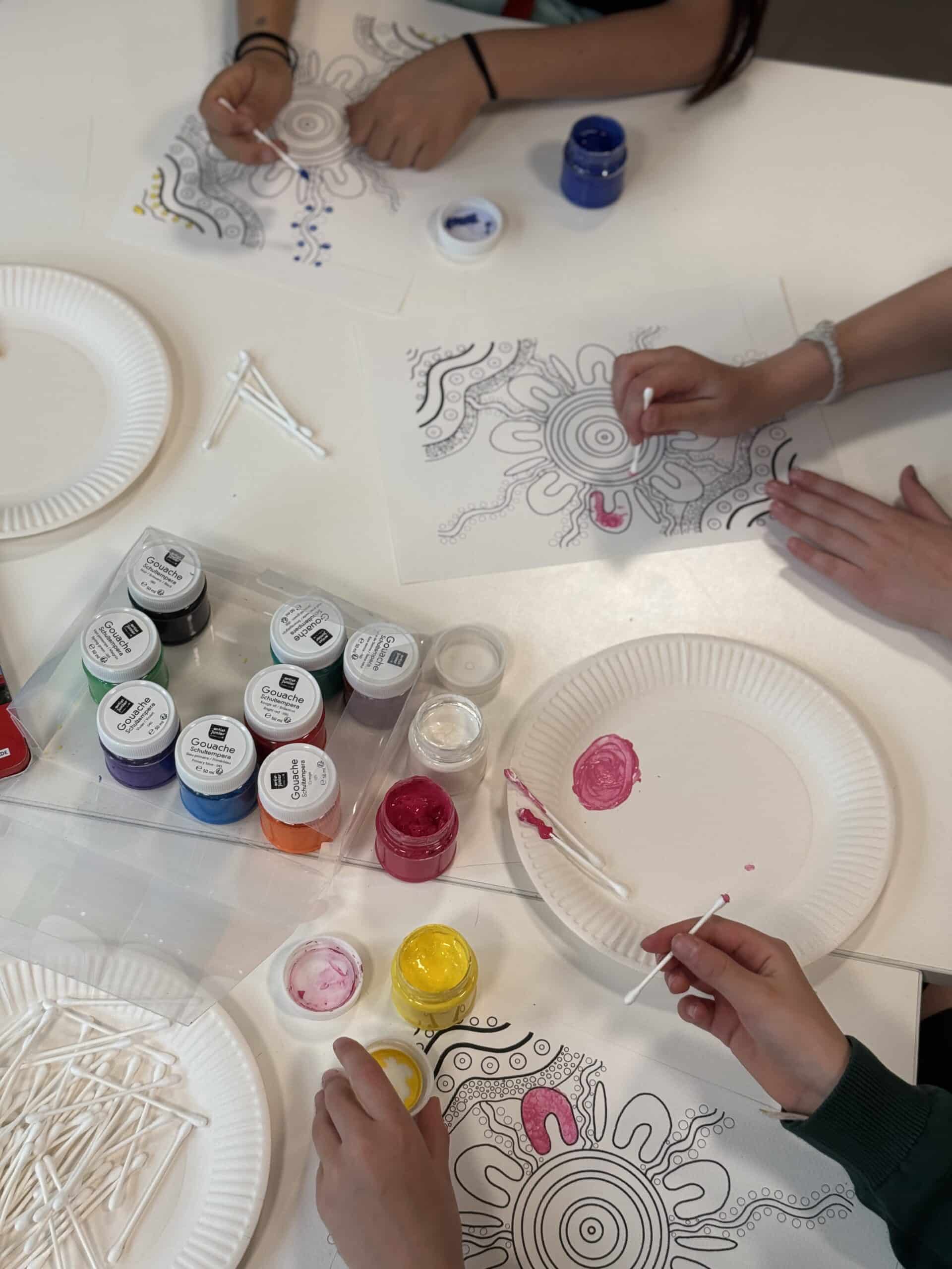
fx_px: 1760
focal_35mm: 48
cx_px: 476
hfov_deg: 30.3
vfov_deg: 39.7
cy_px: 634
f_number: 1.78
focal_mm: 6.76
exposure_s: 1/118
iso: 64
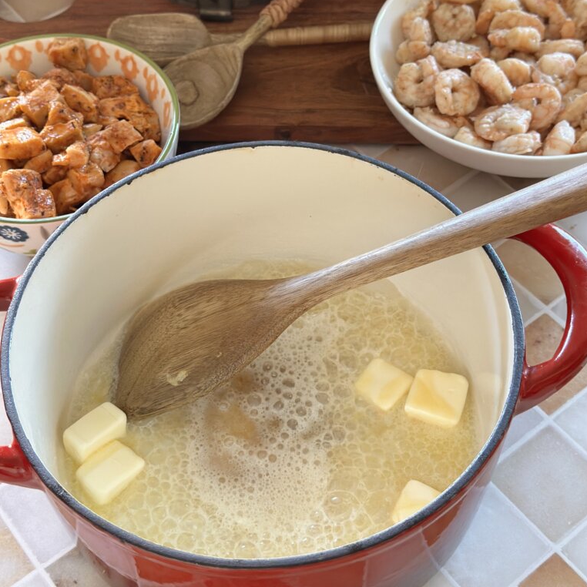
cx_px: 294
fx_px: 1094
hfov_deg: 30.0
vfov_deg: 30.0
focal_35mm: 57
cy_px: 267
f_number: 1.78
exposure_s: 1/60
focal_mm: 6.86
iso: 250
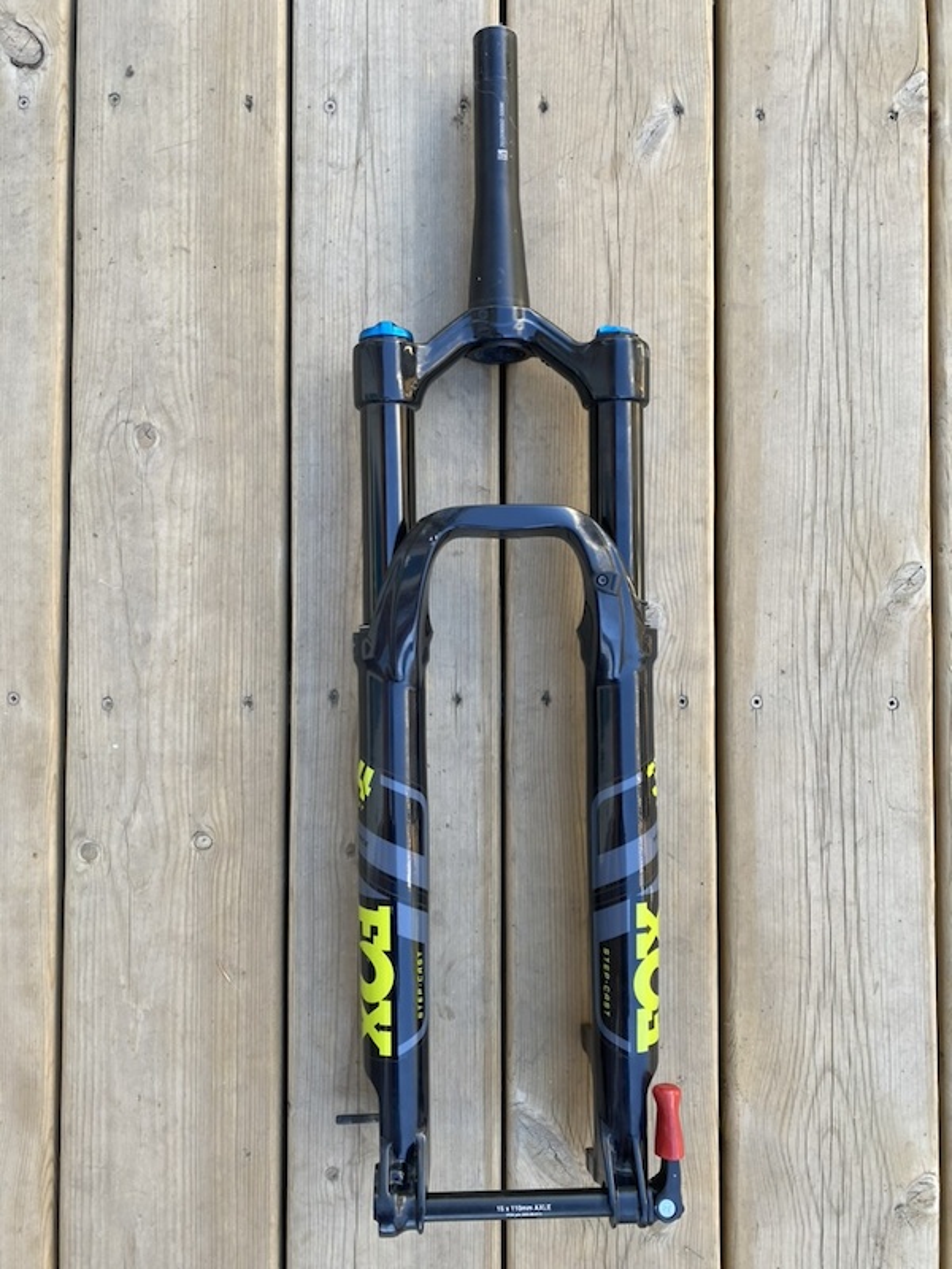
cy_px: 634
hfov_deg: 53.1
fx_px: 953
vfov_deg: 67.3
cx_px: 476
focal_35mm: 26
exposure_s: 1/122
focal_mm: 4.25
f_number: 1.8
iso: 40
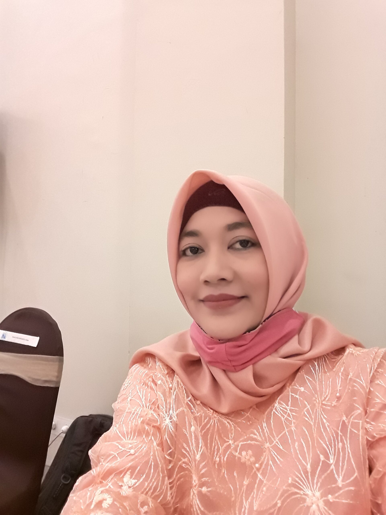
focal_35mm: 23
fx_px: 342
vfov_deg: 73.9
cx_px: 193
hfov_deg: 58.9
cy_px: 258
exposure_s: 1/13
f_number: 2.2
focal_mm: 1.92
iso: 100
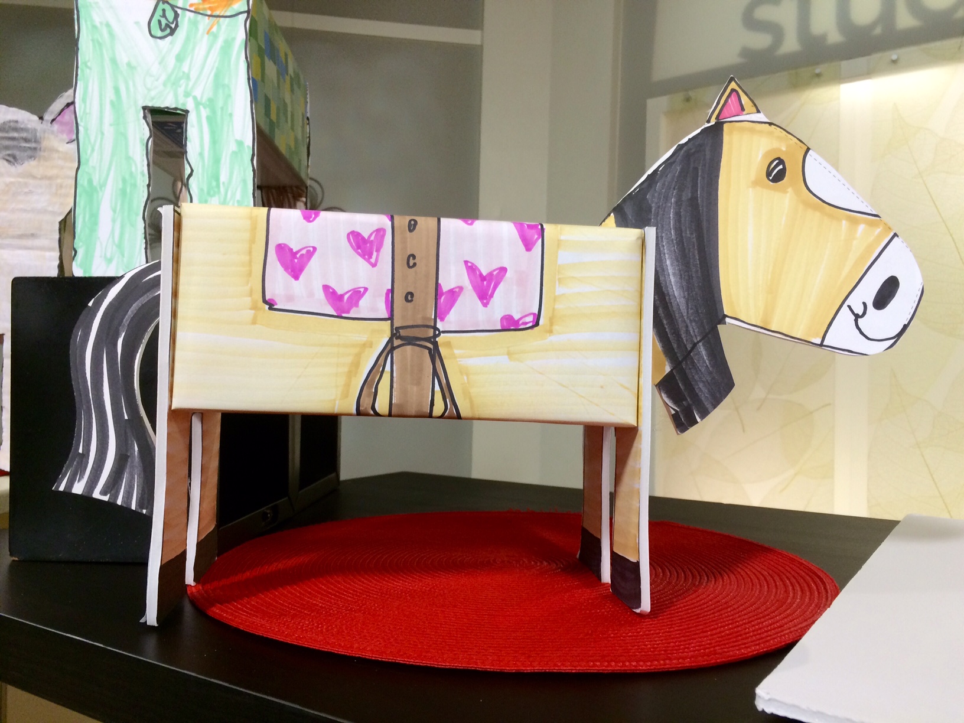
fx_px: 808
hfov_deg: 61.7
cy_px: 362
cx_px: 482
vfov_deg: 48.2
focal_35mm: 29
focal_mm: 4.15
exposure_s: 1/30
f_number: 2.2
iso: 64
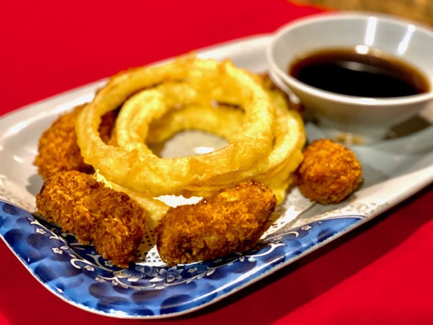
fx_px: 650
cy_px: 162
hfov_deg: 36.8
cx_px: 216
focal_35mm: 52
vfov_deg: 28.0
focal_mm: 6
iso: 400
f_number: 2
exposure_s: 1/20
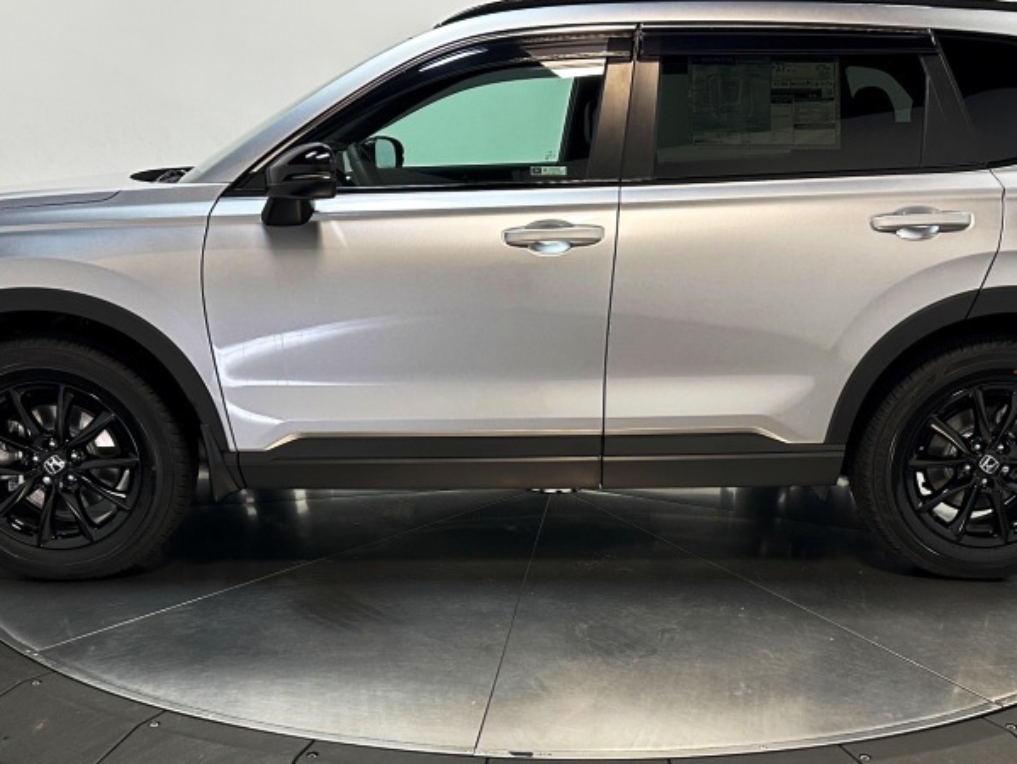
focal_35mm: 41
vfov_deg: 34.9
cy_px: 494
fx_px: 1205
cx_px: 525
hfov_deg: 45.7
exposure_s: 1/60
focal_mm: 6.86
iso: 320
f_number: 1.78
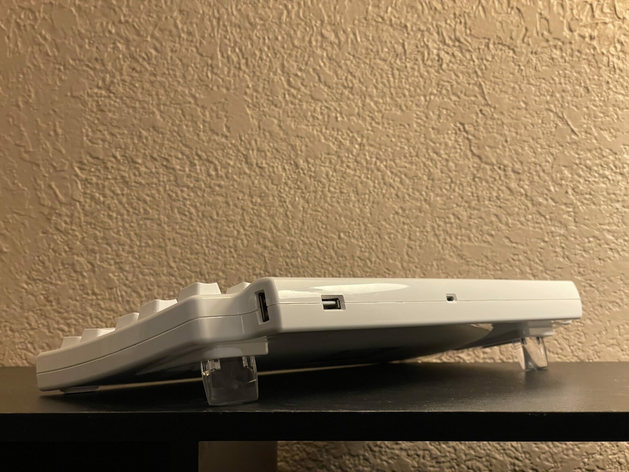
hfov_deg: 36.8
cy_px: 236
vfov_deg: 28.0
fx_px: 945
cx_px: 314
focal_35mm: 52
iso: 800
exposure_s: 1/60
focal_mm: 6
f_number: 2
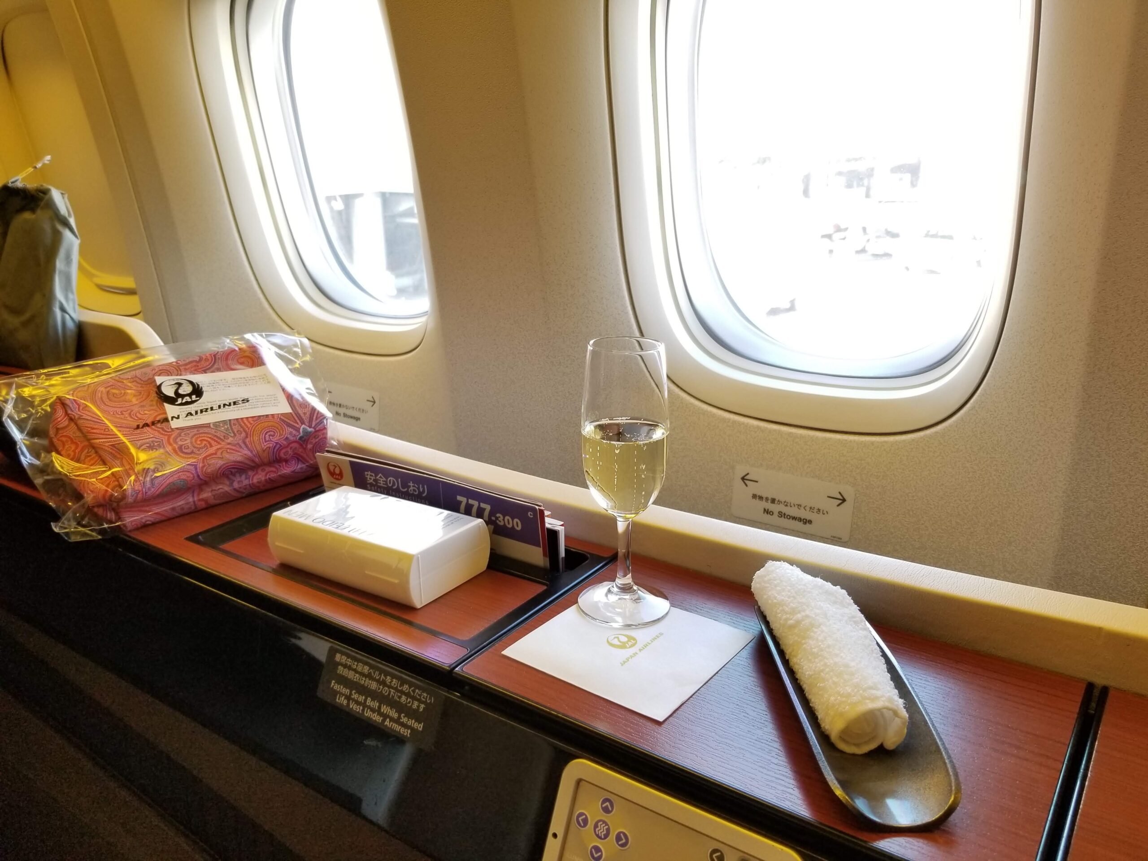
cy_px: 430
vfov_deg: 53.1
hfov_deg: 67.3
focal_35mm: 26
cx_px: 574
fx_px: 862
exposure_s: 1/50
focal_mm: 4.25
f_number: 1.7
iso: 80
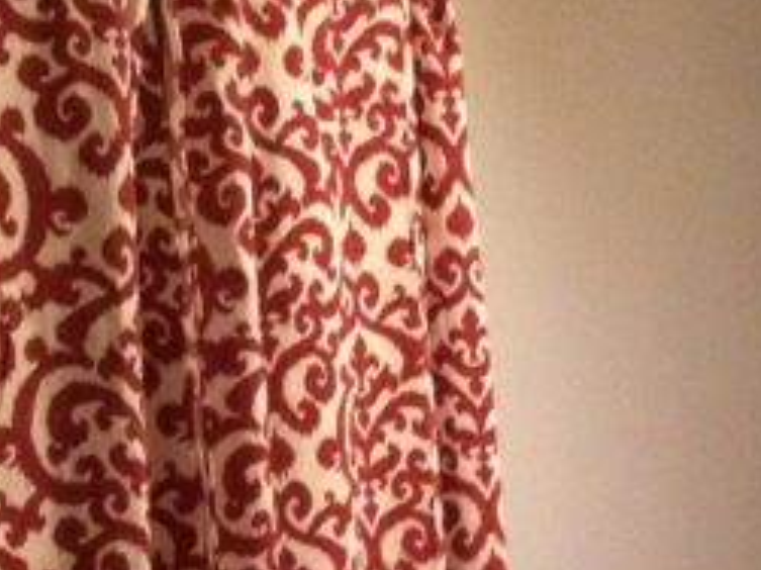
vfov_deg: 10.7
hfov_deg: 13.5
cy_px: 605
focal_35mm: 137
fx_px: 3010
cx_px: 1152
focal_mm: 4.28
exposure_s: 1/15
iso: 500
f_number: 2.4
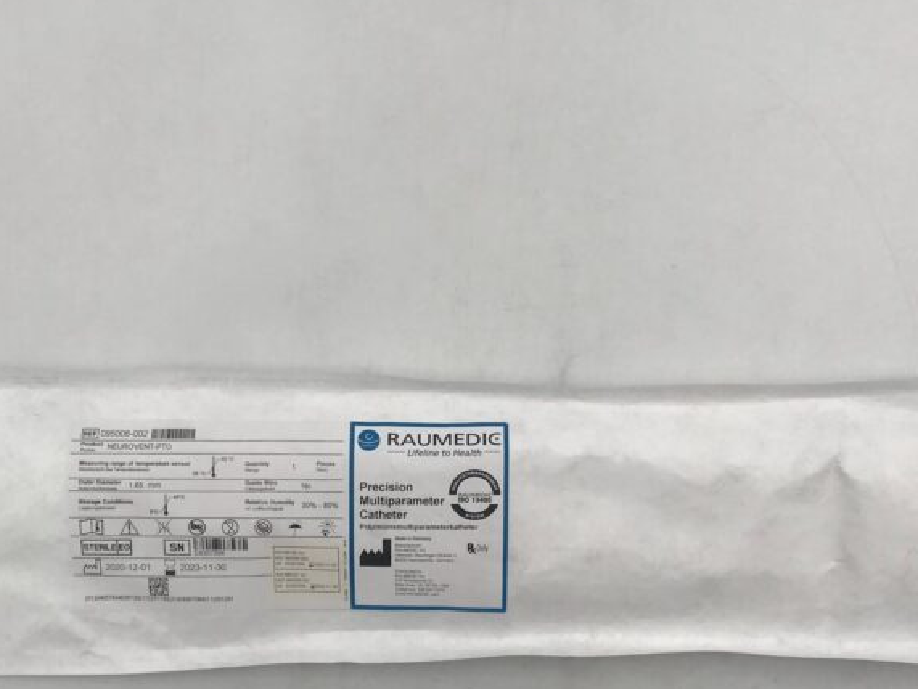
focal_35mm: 49
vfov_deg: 29.5
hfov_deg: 38.9
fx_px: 1300
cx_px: 461
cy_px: 453
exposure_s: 1/361
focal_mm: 3.99
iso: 20
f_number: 1.8
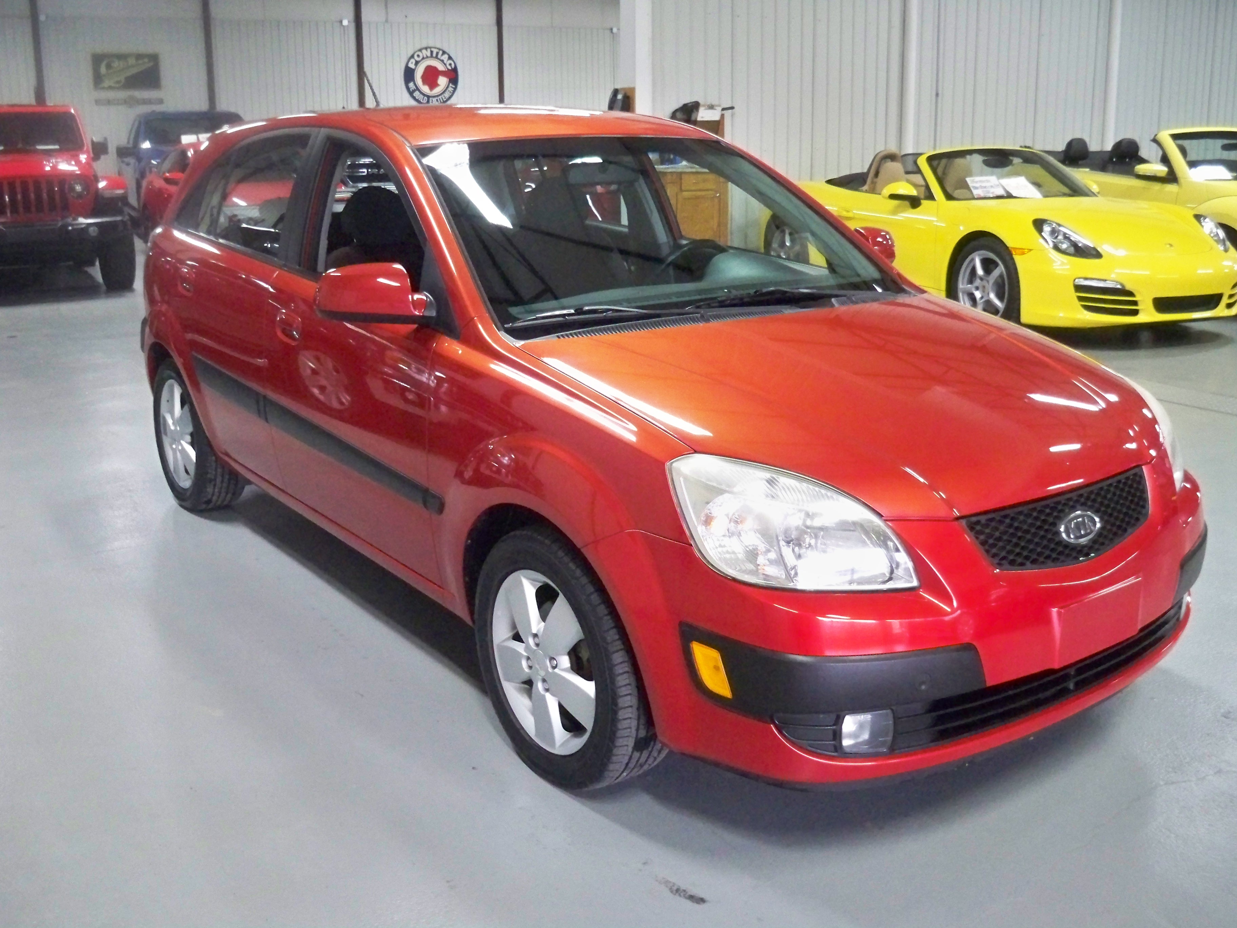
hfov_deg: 52.6
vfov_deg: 40.7
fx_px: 1251
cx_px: 618
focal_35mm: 35
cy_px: 464
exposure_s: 1/60
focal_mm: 6.3
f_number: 3.1
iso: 800
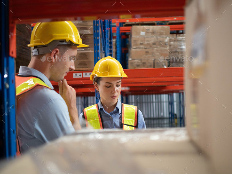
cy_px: 87
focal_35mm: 50
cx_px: 116
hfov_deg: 38.2
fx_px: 335
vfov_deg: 29.1
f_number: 1.8
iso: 250
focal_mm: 25
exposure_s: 1/200
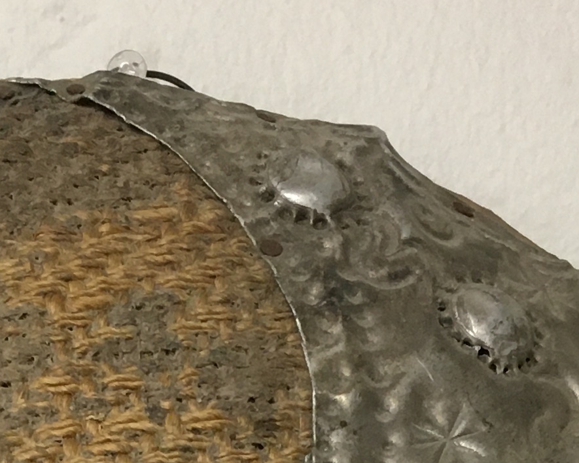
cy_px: 981
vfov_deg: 10.7
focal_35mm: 129
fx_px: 2211
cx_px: 157
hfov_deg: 14.9
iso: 100
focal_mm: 4.15
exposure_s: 1/30
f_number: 2.2
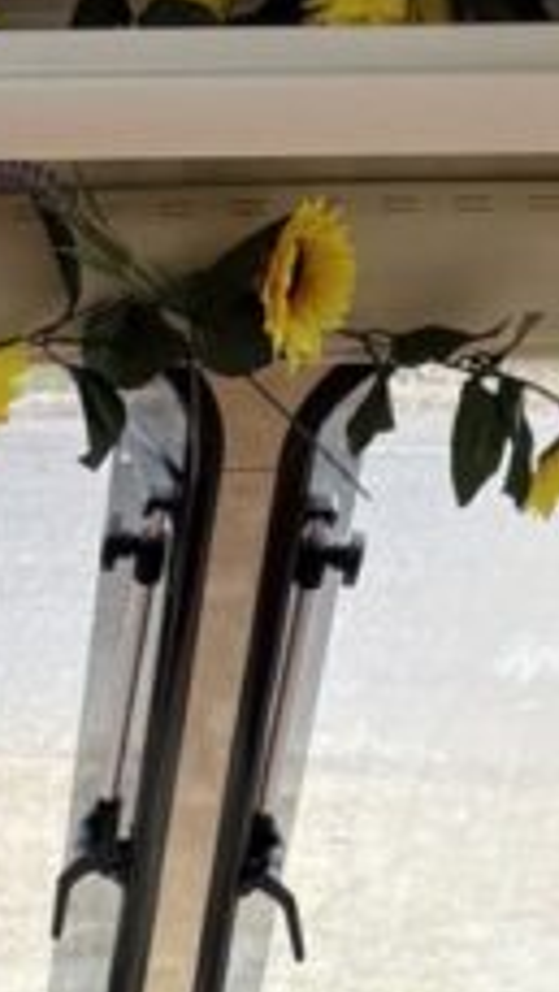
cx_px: -338
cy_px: 3245
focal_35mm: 175
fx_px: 4606
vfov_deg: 9.1
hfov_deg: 6.8
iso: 64
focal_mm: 6.76
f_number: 1.78
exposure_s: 1/192
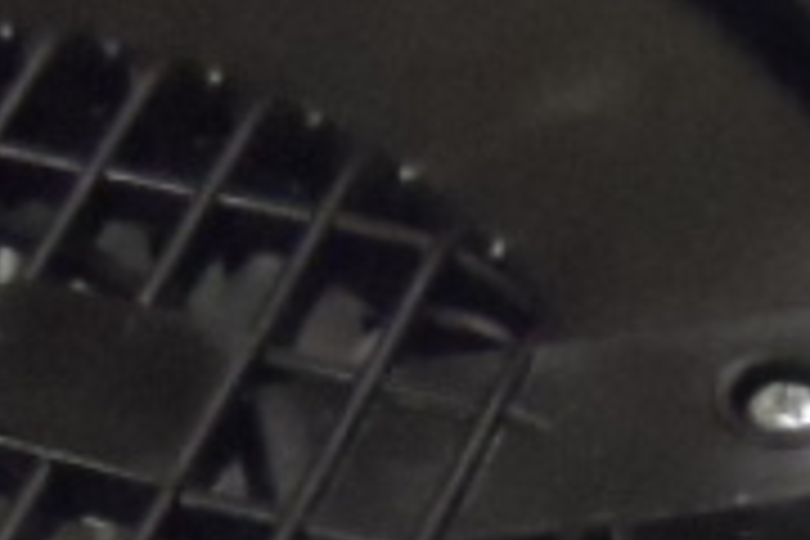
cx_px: -76
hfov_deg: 14.1
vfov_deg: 9.0
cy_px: 1130
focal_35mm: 142
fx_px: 3195
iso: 800
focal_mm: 4
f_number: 3.2
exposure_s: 1/30
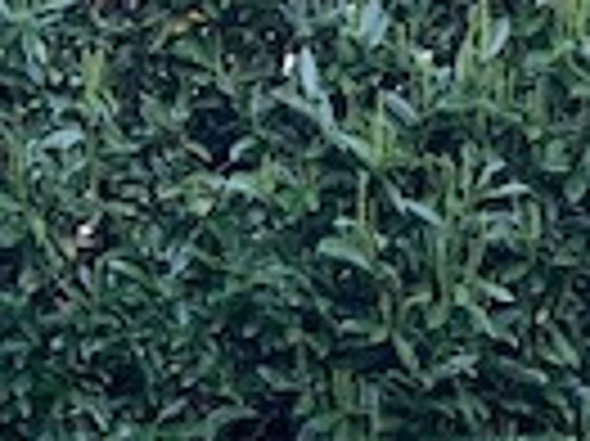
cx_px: 99
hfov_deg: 15.4
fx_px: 2163
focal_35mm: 127
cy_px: 792
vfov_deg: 10.9
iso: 25
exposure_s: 1/122
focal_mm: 4.25
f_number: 1.8
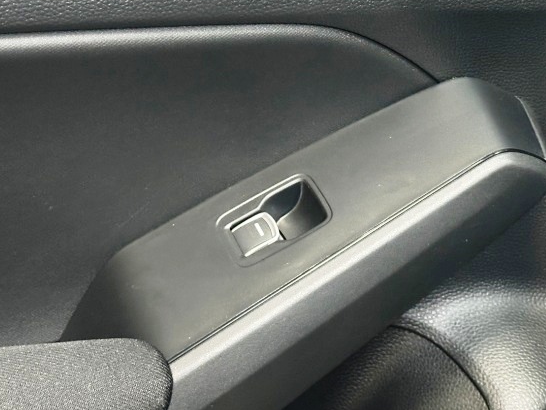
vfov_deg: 16.3
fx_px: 1420
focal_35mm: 90
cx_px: 360
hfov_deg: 21.7
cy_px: 69
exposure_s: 1/30
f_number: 1.78
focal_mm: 6.86
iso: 640
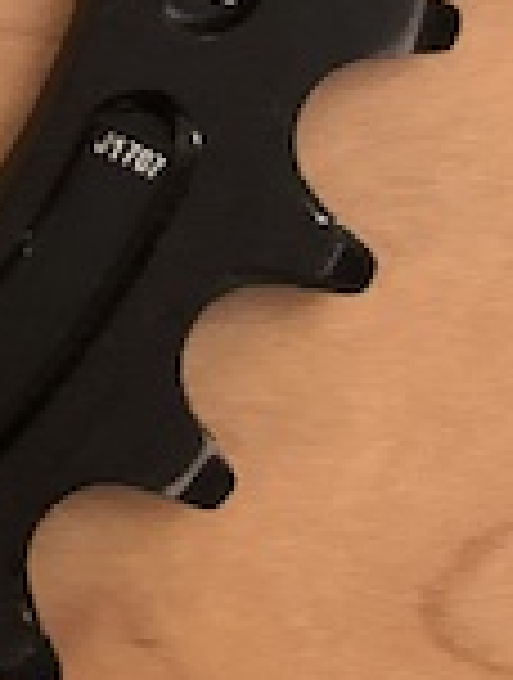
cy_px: -239
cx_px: -801
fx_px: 2912
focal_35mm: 148
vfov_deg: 12.8
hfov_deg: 8.9
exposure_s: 1/5
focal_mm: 3.99
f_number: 1.8
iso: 100
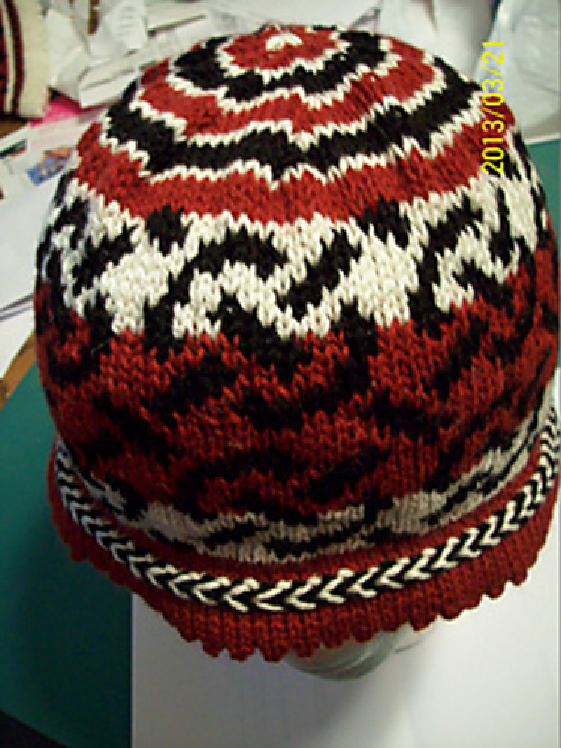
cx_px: 280
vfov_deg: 51.4
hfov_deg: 39.7
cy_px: 374
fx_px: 778
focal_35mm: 36
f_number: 2.7
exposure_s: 1/8
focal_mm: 6
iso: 200
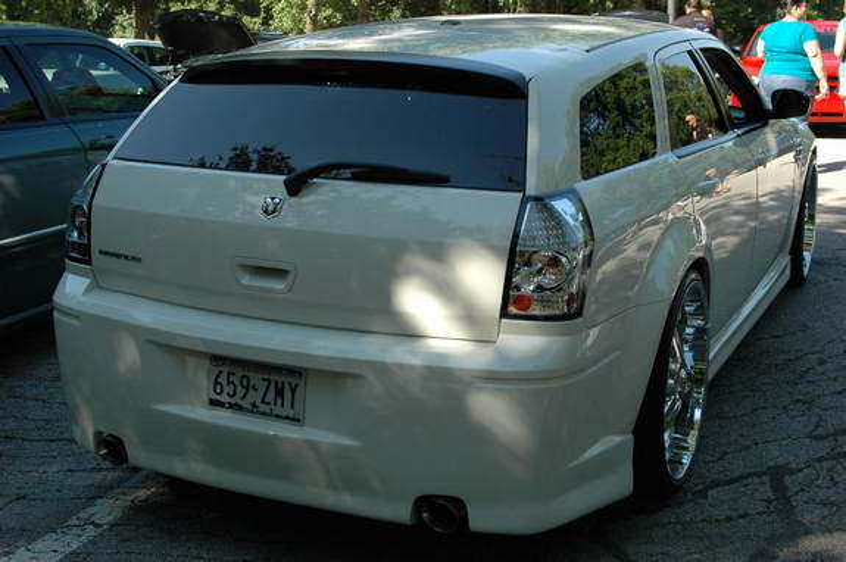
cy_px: 281
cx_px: 423
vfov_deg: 26.4
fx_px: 1197
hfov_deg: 38.9
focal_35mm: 51
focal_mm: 34
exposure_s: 1/160
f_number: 7.1
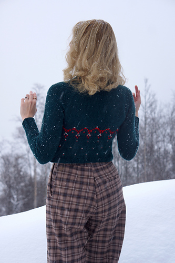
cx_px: 88
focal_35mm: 75
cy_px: 132
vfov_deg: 27.0
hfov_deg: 18.2
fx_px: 547
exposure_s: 1/100
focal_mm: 50
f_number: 4.5
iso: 100
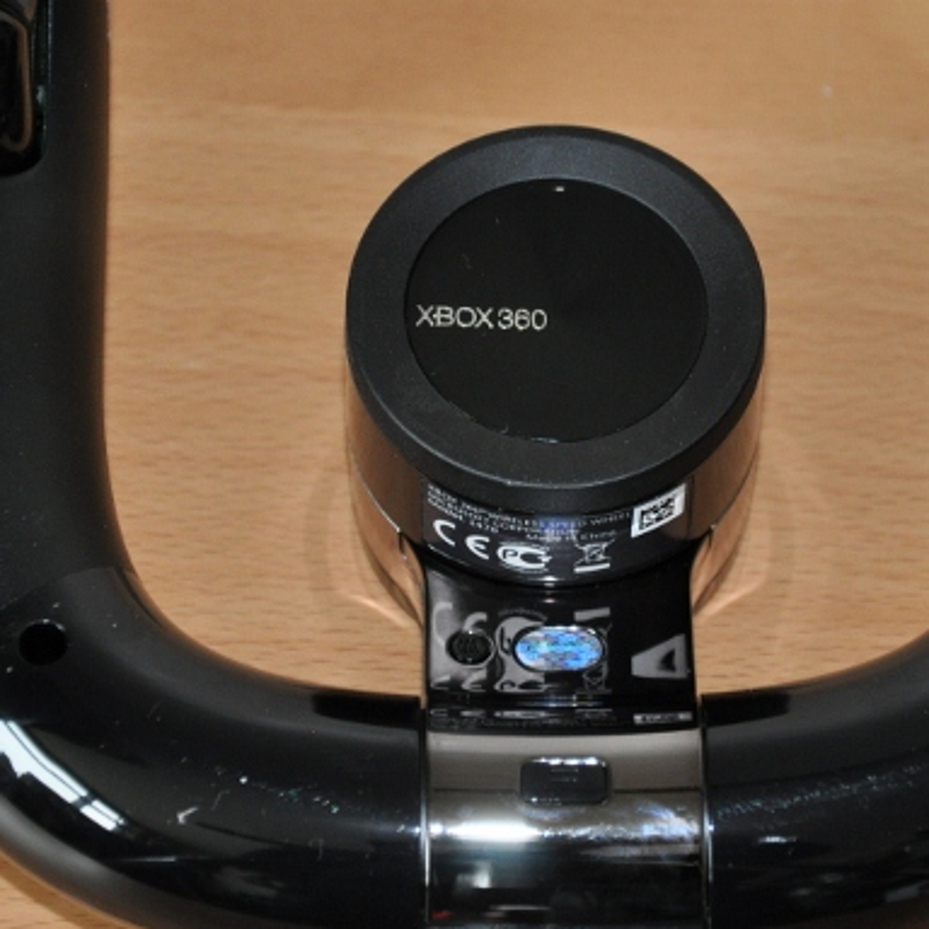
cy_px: 374
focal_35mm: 175
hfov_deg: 10.0
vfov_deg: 10.0
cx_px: 547
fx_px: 5314
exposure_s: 1/60
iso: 800
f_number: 5.3
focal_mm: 66
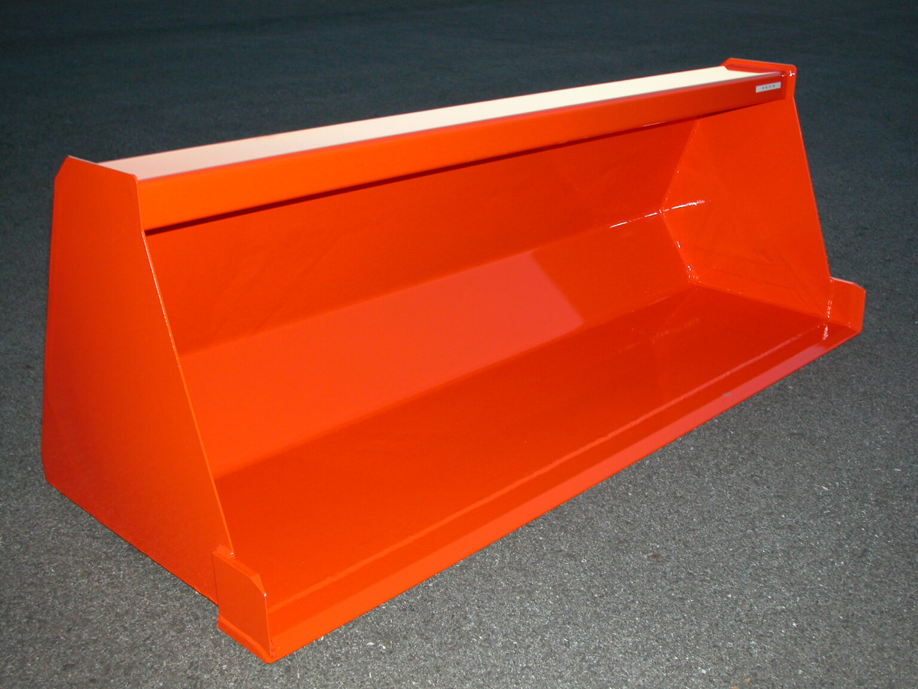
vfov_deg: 35.1
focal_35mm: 41
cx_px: 459
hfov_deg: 45.8
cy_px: 344
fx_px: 1087
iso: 125
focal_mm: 10.5
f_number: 3.2
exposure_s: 1/60
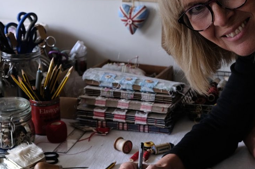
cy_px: 64
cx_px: 165
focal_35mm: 91
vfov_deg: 15.0
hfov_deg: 22.3
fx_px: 644
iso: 250
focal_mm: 28.9
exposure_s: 1/42
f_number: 4
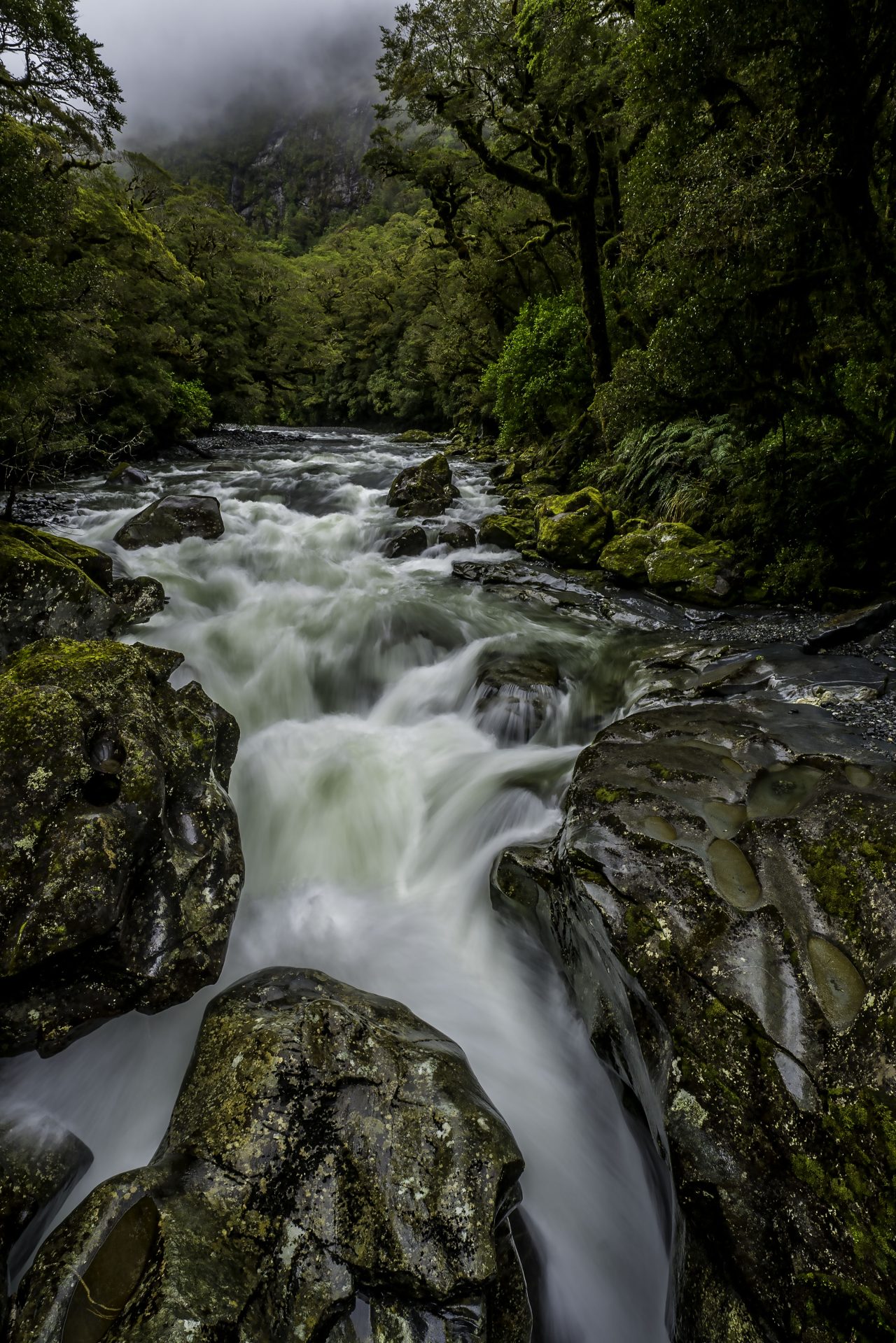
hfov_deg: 67.4
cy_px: 672
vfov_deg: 90.0
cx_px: 448
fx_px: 672
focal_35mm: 18
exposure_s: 1/5
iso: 50
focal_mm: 12
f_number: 13
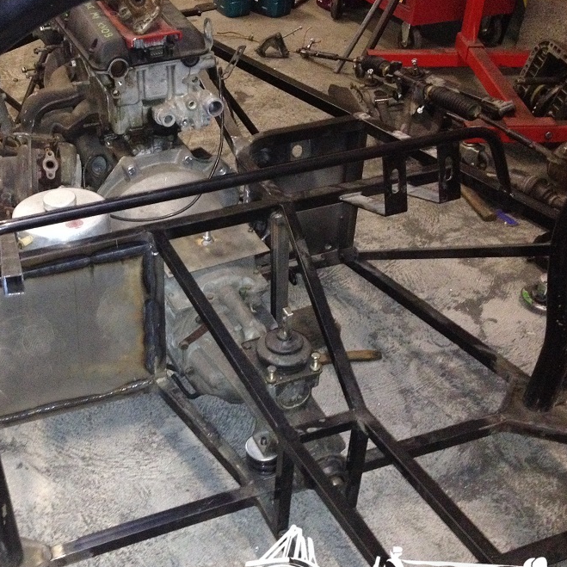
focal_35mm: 46
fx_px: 852
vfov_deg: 36.8
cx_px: 151
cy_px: 304
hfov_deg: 36.1
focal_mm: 4.28
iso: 500
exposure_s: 1/16
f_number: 2.4
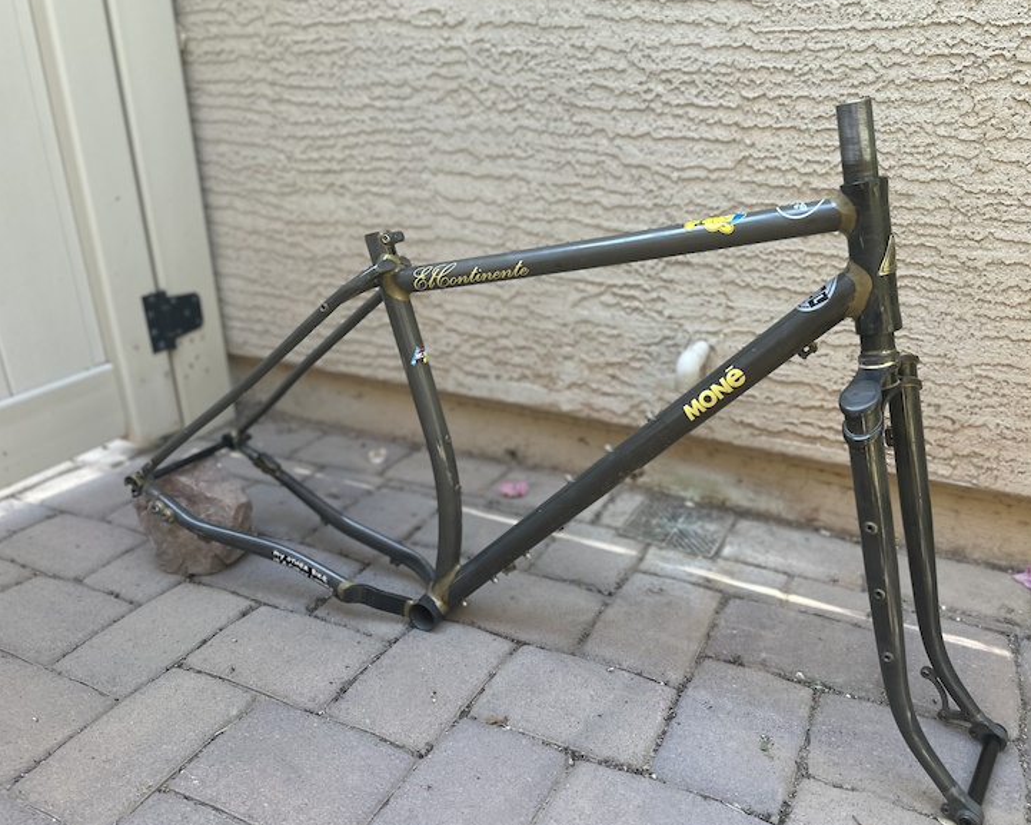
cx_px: 569
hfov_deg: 65.9
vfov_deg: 54.9
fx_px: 793
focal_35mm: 26
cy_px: 406
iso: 80
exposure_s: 1/212
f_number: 1.78
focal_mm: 6.86
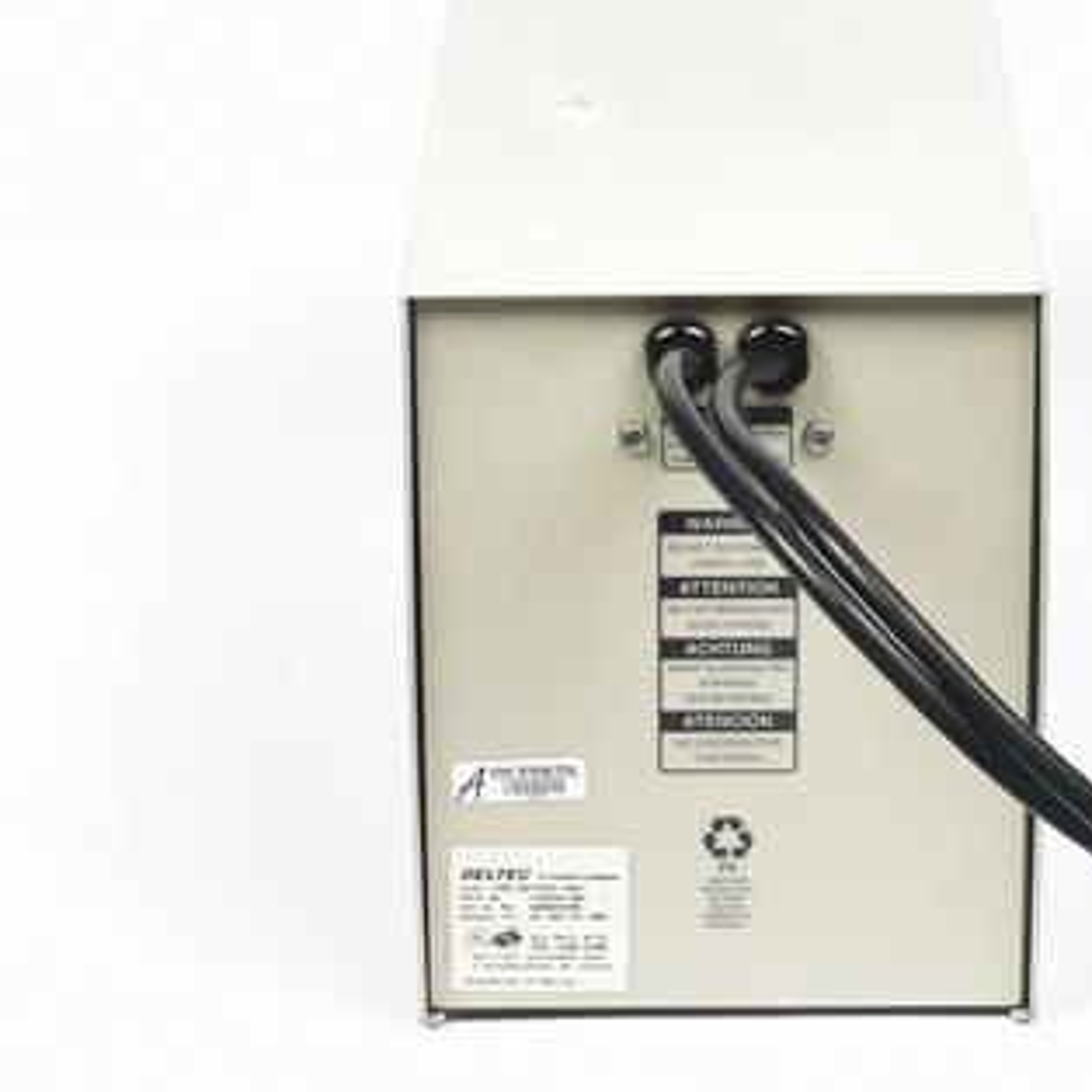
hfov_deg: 23.6
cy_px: 490
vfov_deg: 23.7
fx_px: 2605
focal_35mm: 73
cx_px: 737
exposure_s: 1/200
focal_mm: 30
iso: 200
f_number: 13
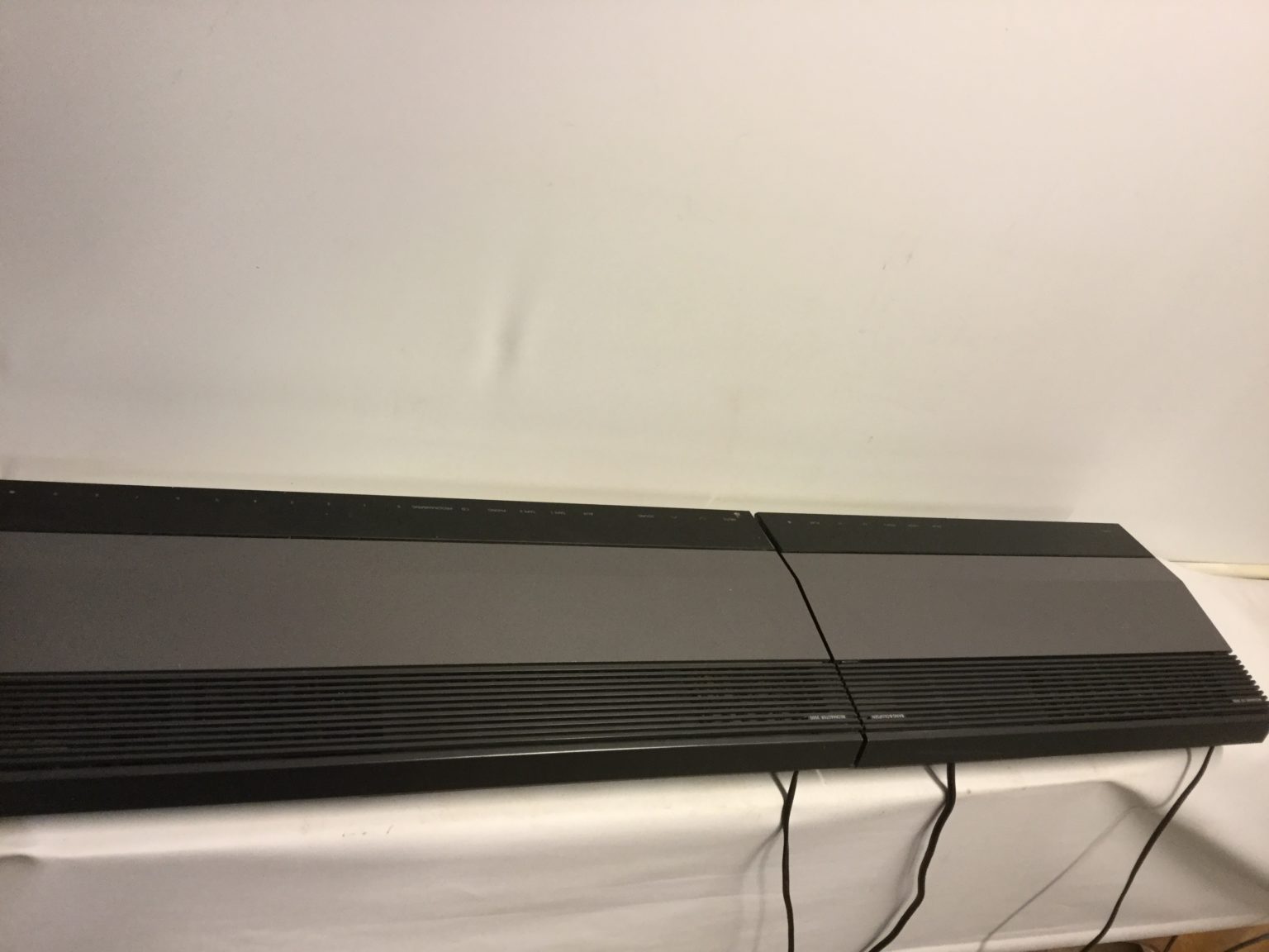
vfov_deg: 45.4
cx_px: 634
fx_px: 1136
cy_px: 476
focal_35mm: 31
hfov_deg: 58.4
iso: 100
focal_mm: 3.3
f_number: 2.4
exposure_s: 1/33
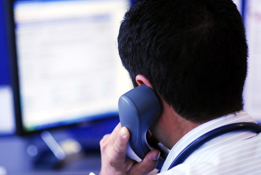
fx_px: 925
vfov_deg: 10.8
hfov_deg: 16.1
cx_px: 130
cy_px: 88
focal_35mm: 128
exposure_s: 1/100
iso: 500
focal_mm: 85
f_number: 1.8
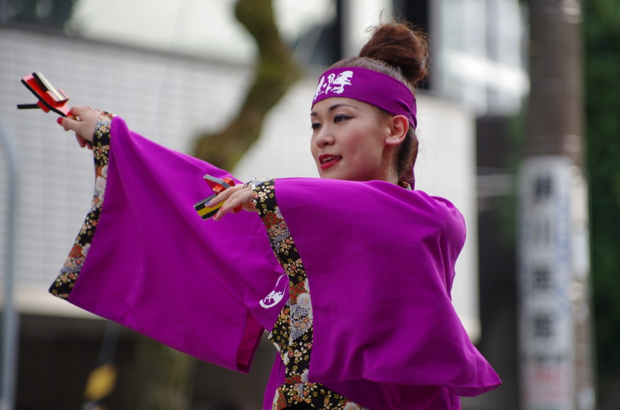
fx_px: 3472
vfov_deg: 6.8
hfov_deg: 10.2
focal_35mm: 202
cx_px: 310
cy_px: 205
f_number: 2.8
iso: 400
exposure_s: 1/1000
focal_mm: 135
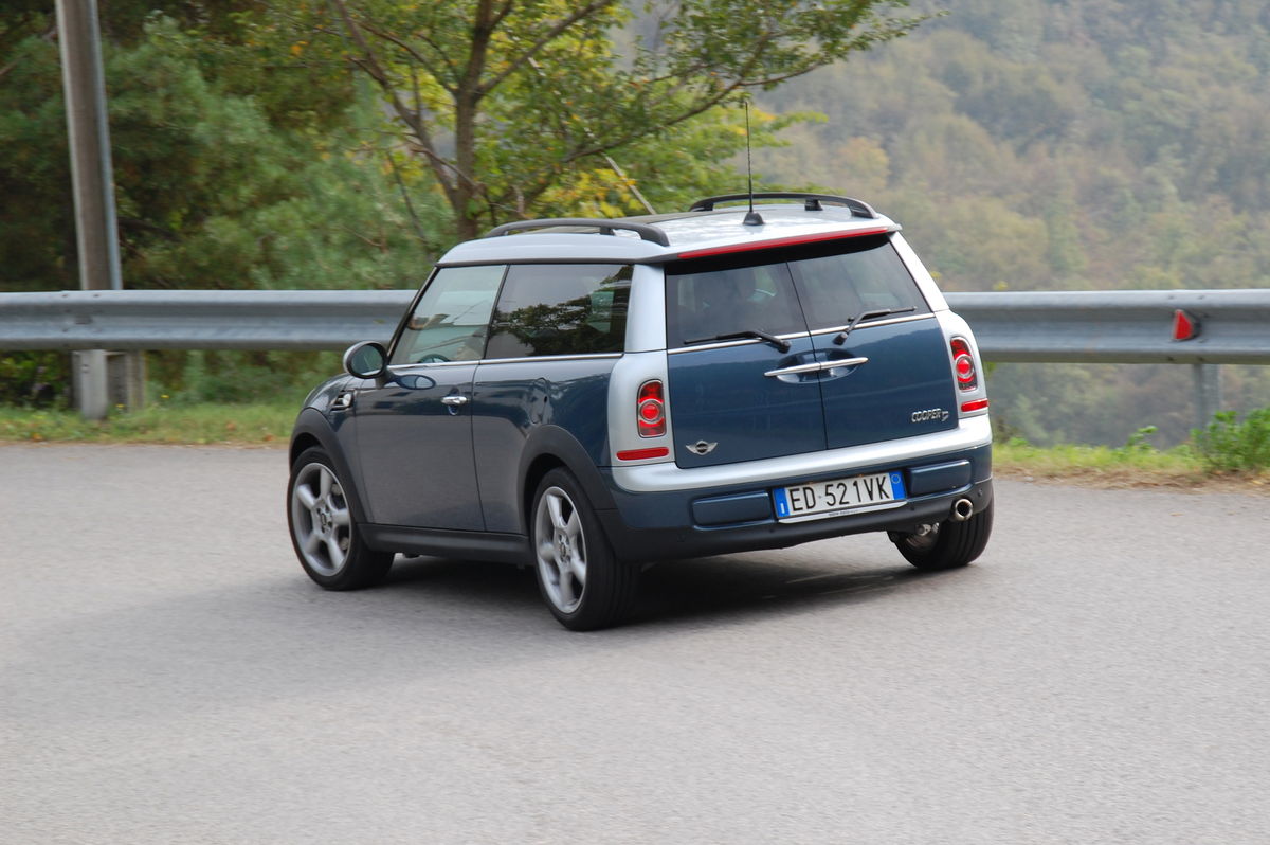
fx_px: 5393
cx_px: 635
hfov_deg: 13.4
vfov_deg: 9.0
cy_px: 422
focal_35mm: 153
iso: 200
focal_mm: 102
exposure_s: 1/200
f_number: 9
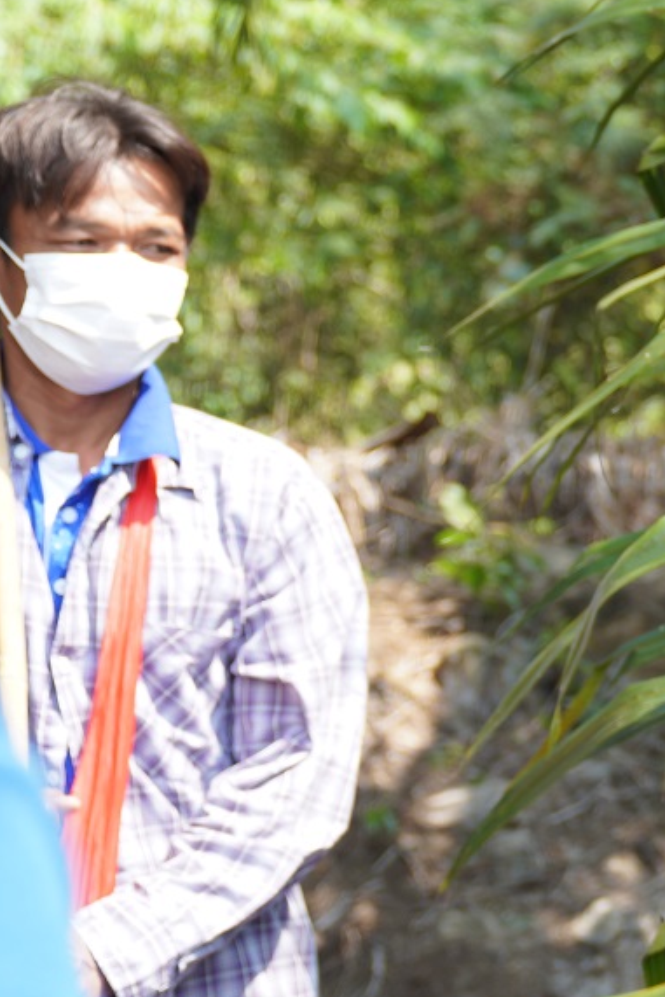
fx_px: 2880
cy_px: 478
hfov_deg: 11.7
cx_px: 1372
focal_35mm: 104
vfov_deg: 19.6
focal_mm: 33
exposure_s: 1/250
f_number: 2.8
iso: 100
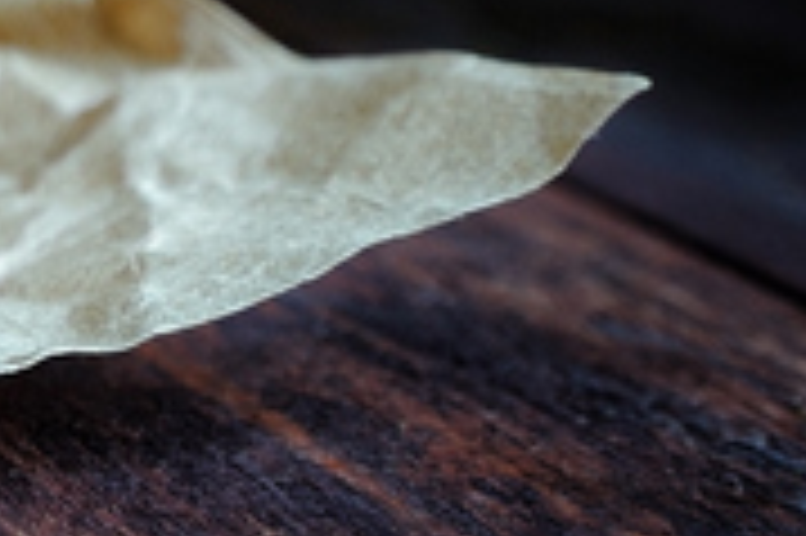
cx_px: -1869
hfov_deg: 8.5
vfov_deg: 6.8
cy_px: -781
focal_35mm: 189
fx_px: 4228
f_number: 8
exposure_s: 1/2
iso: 200
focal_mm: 27
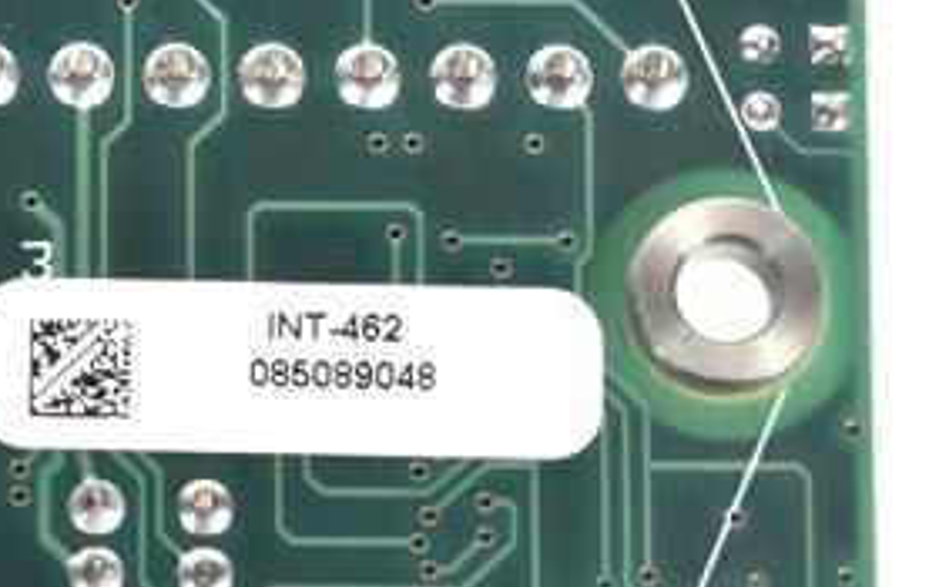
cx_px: -34
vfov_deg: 7.3
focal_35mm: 180
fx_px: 4609
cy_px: 426
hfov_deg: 11.5
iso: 200
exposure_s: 1/200
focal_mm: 55
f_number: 13
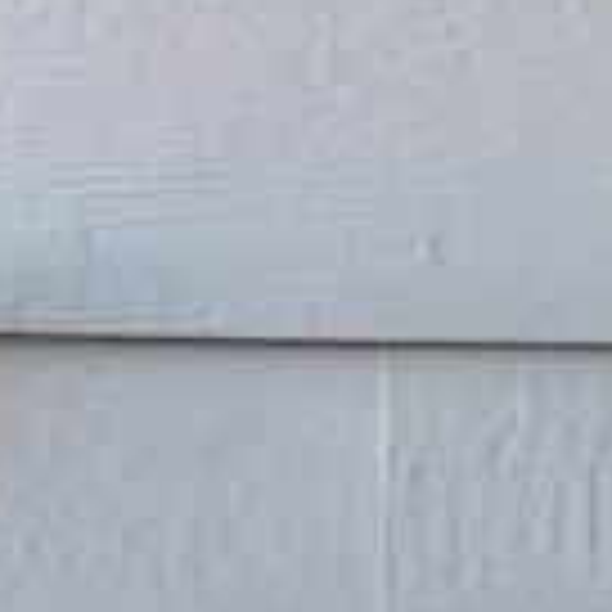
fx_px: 3440
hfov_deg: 10.2
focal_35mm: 172
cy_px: 1220
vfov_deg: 9.5
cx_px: 374
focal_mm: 4.12
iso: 50
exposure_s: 1/30
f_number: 2.4
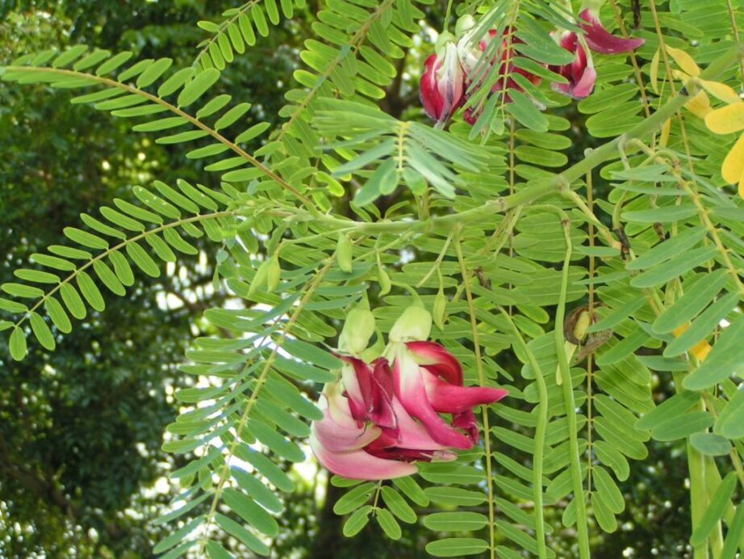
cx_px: 372
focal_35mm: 86
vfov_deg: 17.2
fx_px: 1849
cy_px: 280
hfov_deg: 22.8
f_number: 3.2
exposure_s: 1/200
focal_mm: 13.2
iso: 50
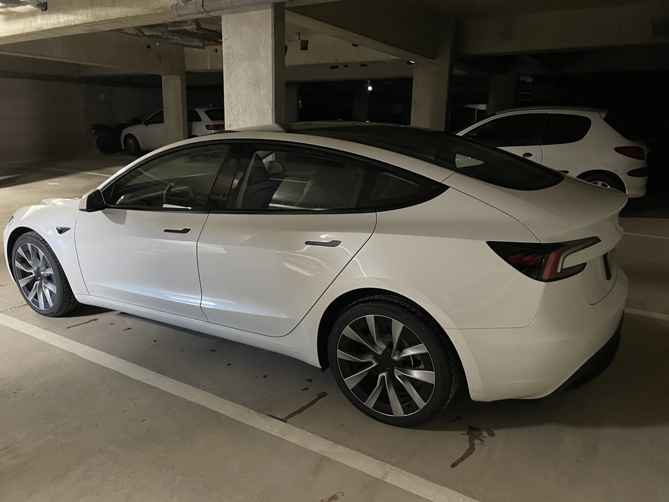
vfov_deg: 53.1
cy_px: 251
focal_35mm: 26
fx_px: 502
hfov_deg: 67.3
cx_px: 334
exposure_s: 1/25
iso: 640
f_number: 1.6
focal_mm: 4.2
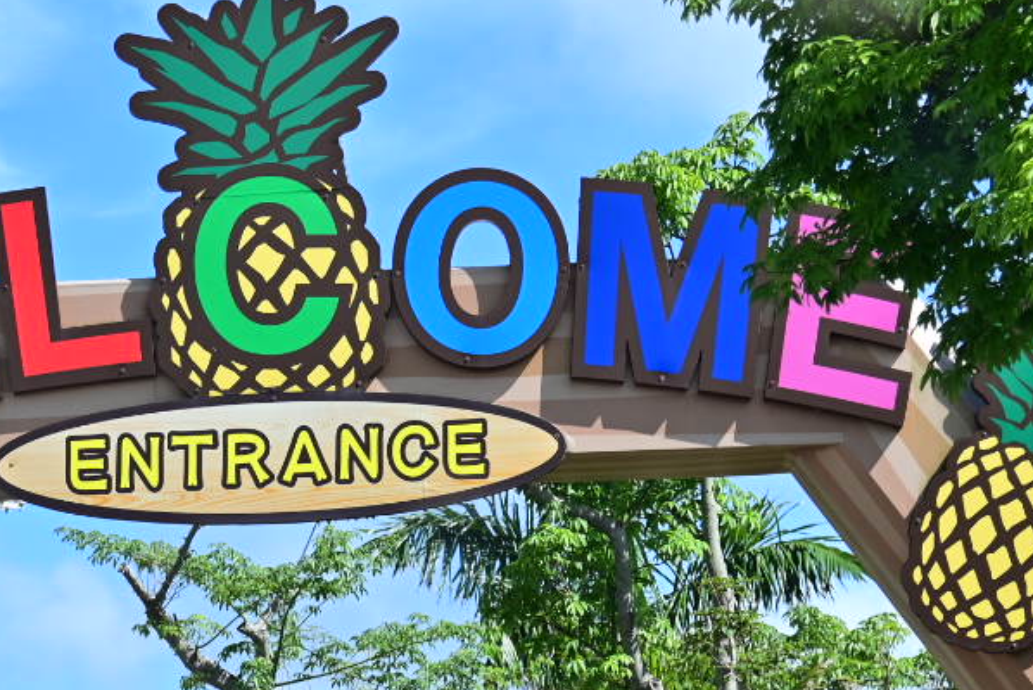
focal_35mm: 168
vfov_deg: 8.1
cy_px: 799
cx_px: 135
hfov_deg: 12.2
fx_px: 4822
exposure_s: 1/640
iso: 100
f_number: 4
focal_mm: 62
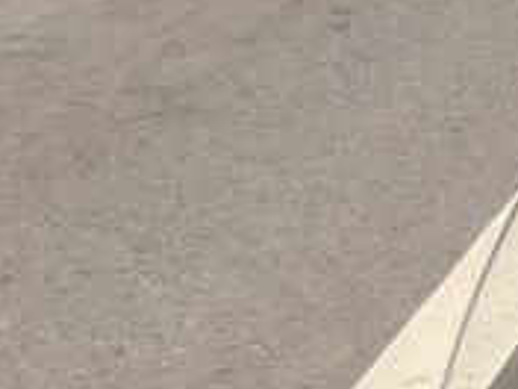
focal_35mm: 163
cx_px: 1363
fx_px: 2439
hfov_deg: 10.1
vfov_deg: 8.5
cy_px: -457
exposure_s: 1/1779
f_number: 1.8
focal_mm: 4
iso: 20
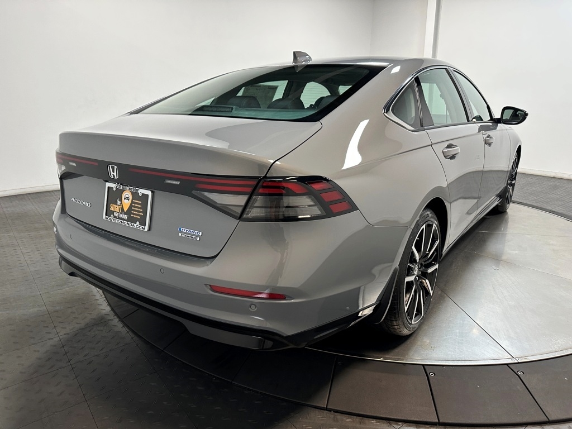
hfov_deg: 71.6
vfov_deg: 56.8
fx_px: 397
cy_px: 214
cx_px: 286
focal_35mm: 24
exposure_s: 1/60
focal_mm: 6.86
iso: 400
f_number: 1.78
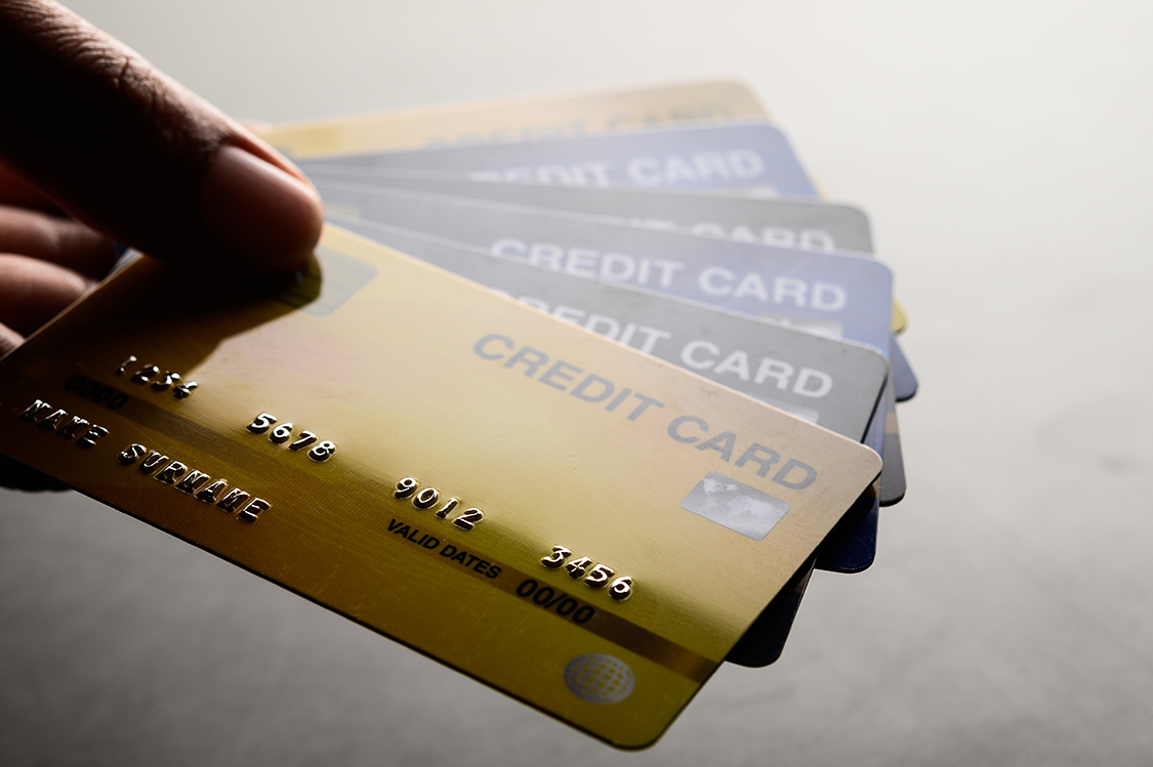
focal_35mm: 80
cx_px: 471
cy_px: 386
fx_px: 2561
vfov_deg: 17.0
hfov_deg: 25.3
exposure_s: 1/160
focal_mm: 60
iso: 100
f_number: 9
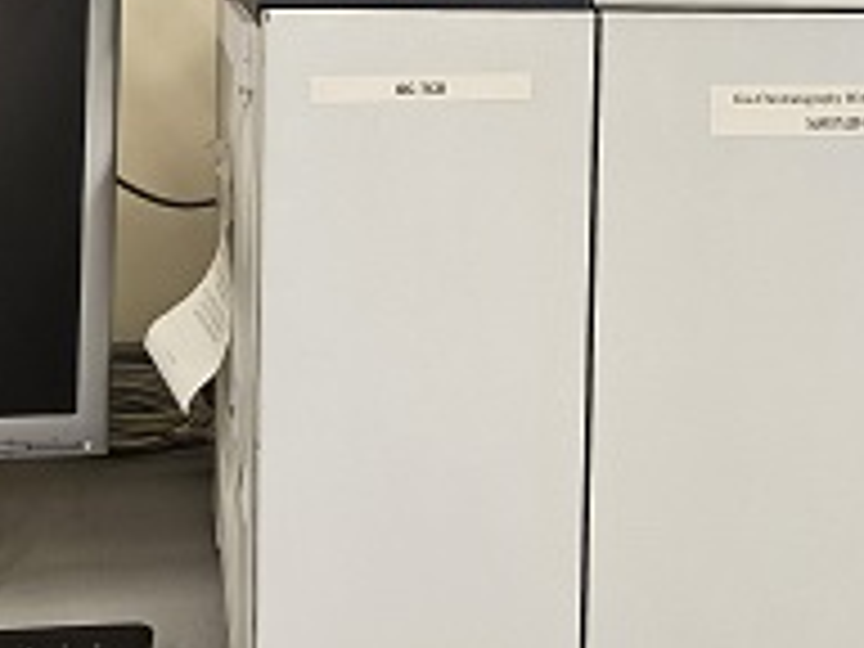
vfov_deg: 22.3
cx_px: 529
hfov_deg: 30.2
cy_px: 45
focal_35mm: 64
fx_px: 1597
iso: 160
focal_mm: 5.4
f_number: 1.8
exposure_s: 1/100
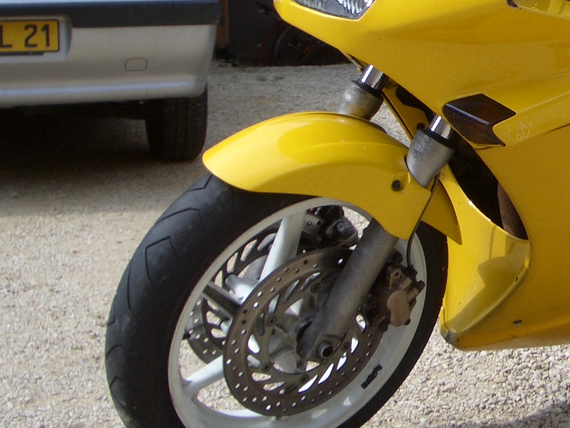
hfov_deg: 23.5
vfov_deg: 18.5
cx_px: 593
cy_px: 96
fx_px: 1301
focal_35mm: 79
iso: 50
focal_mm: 5.8
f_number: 4.3
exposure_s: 1/400
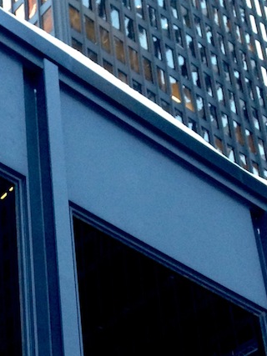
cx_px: -33
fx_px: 1019
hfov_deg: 14.6
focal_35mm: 99
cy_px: 459
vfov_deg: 18.5
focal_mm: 4.13
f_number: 2.4
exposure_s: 1/20
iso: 200
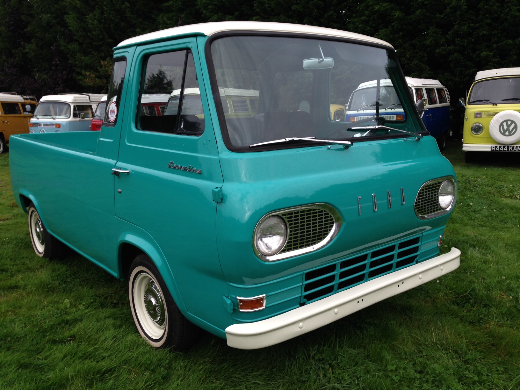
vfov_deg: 42.9
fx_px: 496
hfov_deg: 55.4
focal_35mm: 33
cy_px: 195
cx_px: 260
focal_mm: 4.12
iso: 50
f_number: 2.4
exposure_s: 1/696
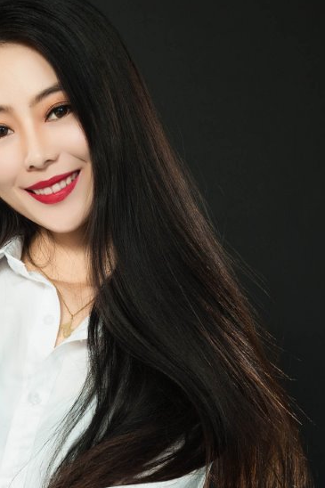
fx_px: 1247
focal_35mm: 92
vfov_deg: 21.8
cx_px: -15
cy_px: 410
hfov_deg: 14.6
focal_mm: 42
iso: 200
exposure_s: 1/125
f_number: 9
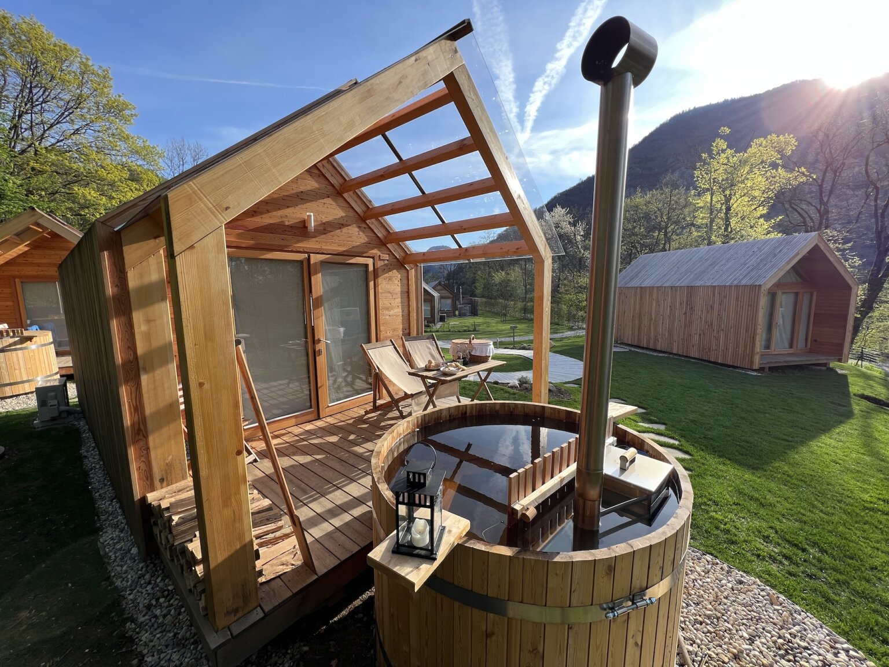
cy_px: 334
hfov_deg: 106.2
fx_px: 334
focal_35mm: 13
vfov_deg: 89.9
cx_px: 444
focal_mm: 1.57
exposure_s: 1/523
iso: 32
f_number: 1.8
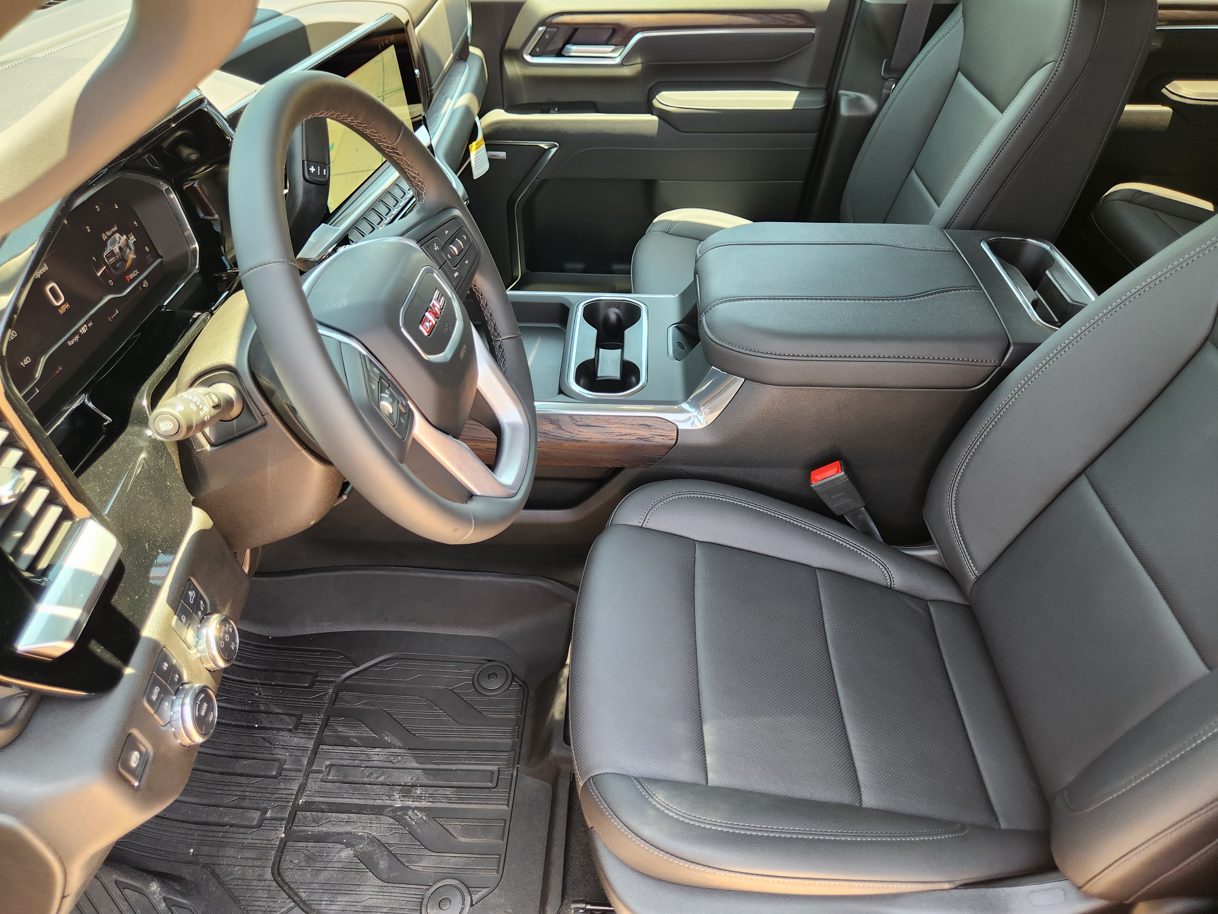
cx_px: 609
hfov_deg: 73.9
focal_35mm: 23
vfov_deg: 58.9
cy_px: 457
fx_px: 809
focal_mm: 5.4
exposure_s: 1/180
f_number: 1.8
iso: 125
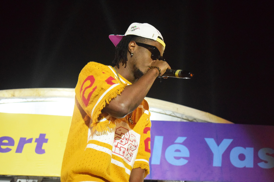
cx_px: 137
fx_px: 411
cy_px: 91
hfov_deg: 36.9
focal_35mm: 54
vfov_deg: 25.1
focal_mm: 36
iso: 6400
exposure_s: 1/250
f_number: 4.8
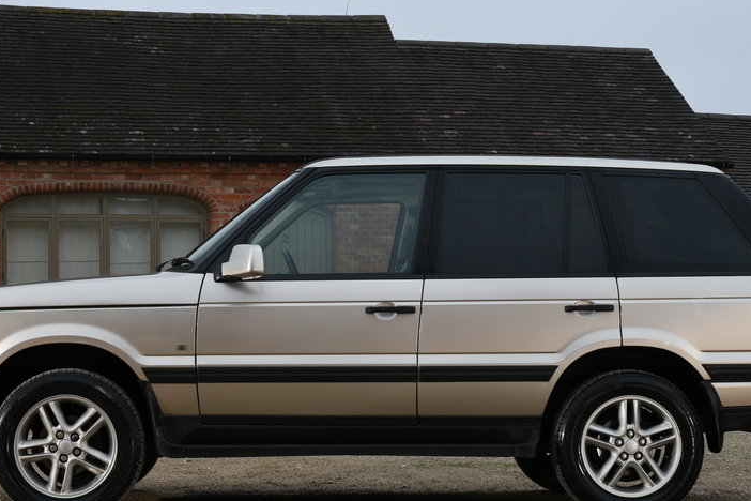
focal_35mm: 80
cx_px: 357
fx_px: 1669
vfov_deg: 17.1
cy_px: 255
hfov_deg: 25.4
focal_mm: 38
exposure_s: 1/60
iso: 200
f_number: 8
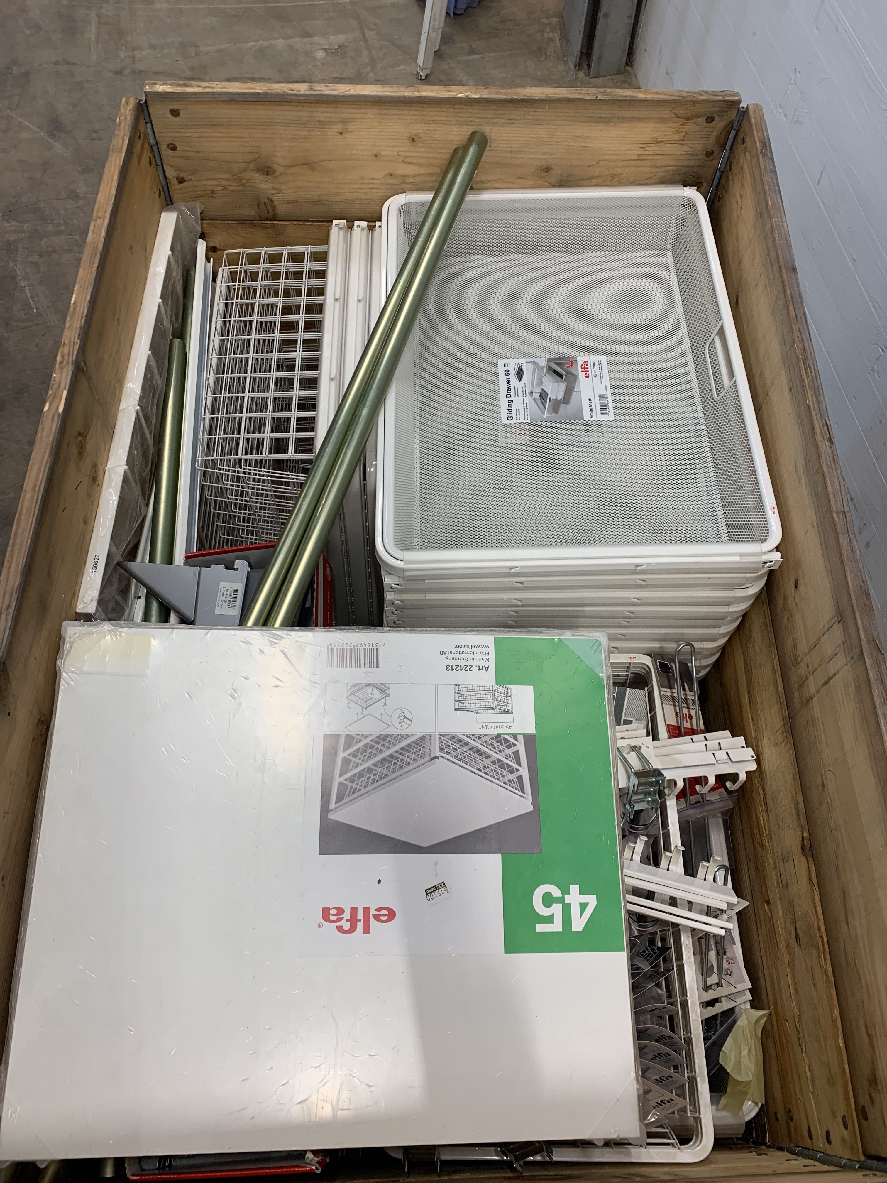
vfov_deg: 67.3
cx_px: 444
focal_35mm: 26
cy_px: 592
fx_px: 888
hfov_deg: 53.1
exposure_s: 1/122
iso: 50
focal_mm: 4.25
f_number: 1.8
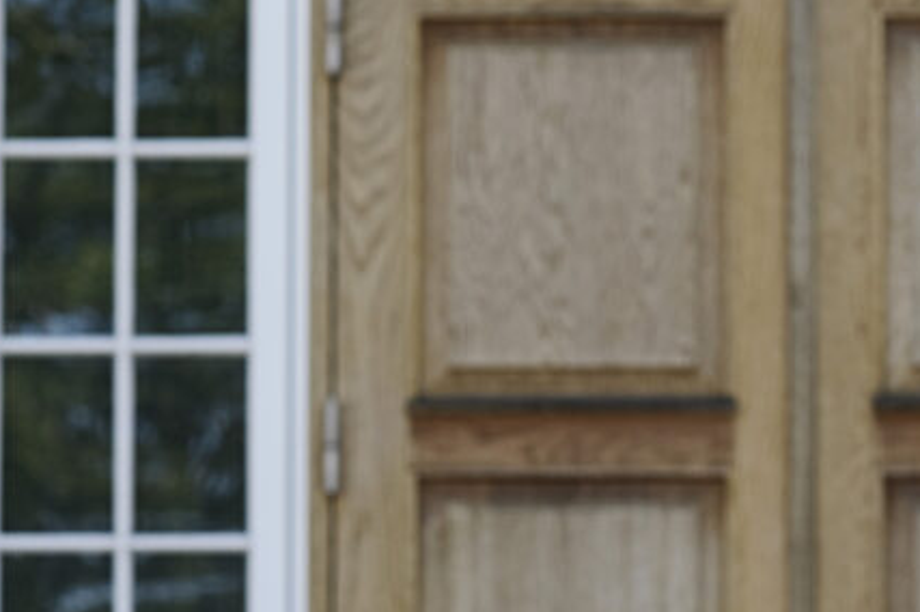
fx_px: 7814
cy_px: 116
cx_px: 1071
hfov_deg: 6.7
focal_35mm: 306
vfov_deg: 4.5
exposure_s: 1/200
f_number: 8
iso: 200
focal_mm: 85
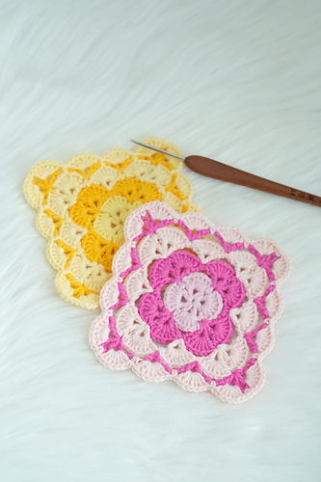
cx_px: 160
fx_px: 937
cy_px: 241
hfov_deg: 19.4
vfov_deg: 28.9
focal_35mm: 70
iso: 3200
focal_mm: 70
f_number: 7.1
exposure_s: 1/500
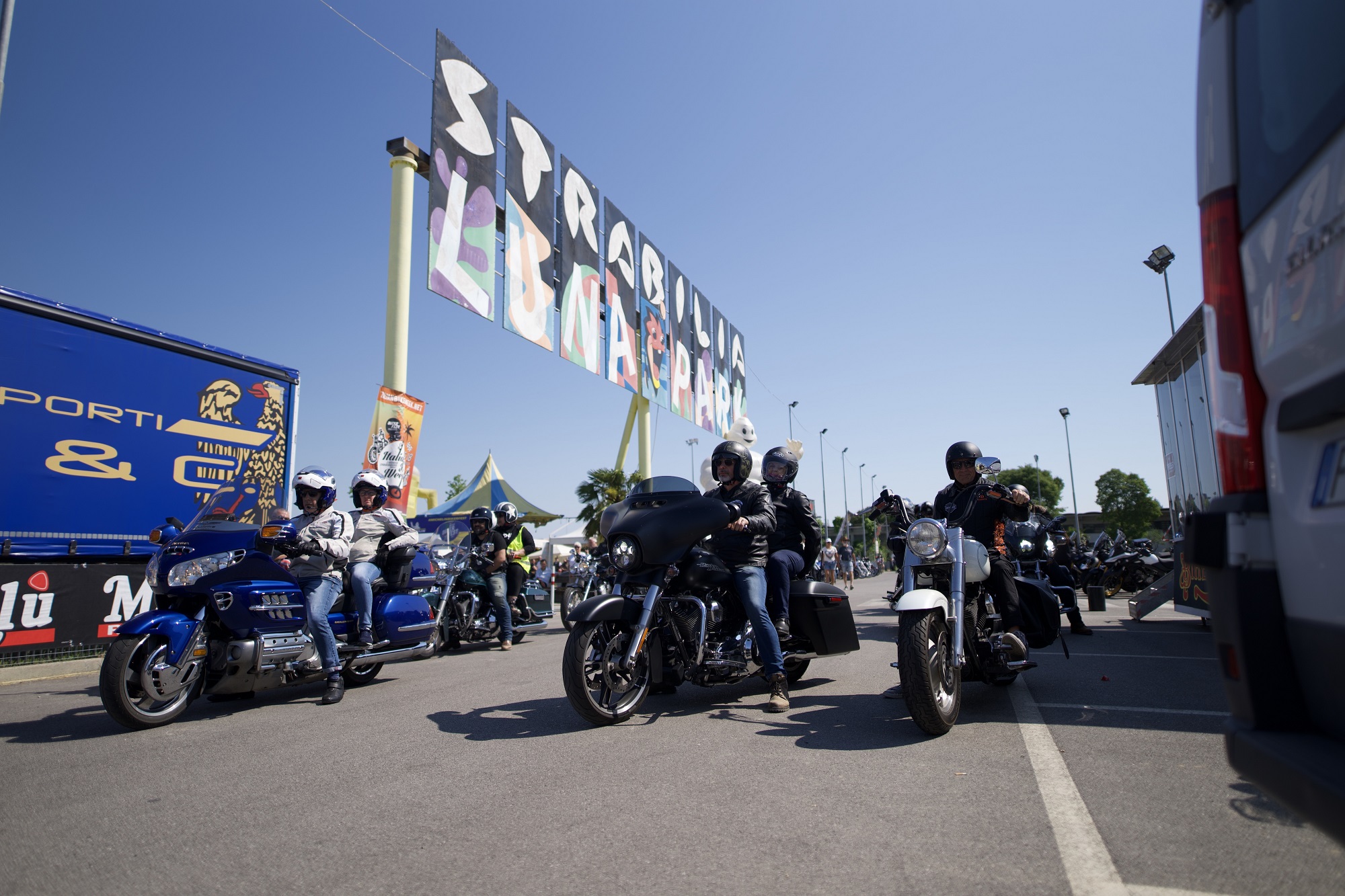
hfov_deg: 84.0
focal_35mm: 20
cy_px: 448
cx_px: 672
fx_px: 747
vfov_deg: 61.9
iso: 50
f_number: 1.4
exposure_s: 1/4000
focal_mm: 20
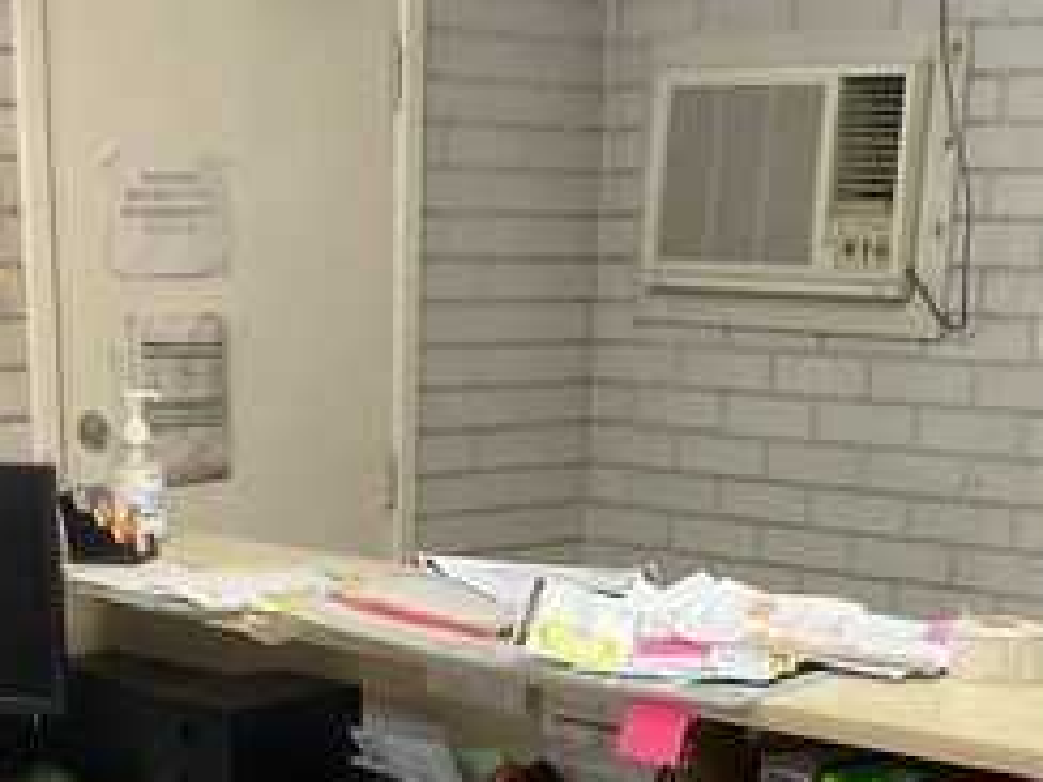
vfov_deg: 18.3
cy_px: 953
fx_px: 2290
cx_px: 427
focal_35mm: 76
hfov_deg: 25.6
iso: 125
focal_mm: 3
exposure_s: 1/50
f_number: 1.8
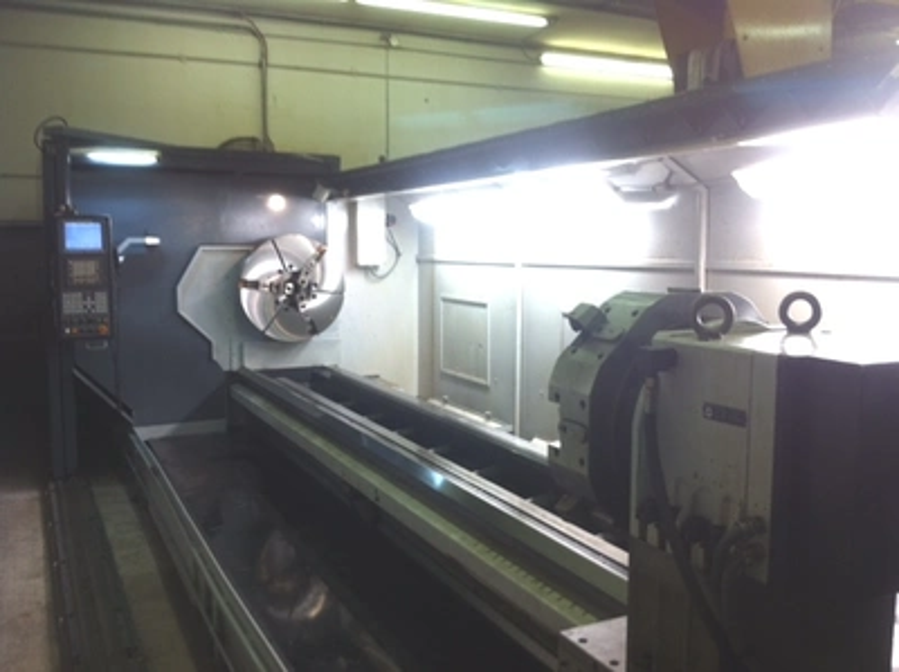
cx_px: 450
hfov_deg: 52.7
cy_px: 336
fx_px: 908
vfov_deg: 40.6
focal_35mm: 35
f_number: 2.8
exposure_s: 1/20
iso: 80
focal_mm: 3.85
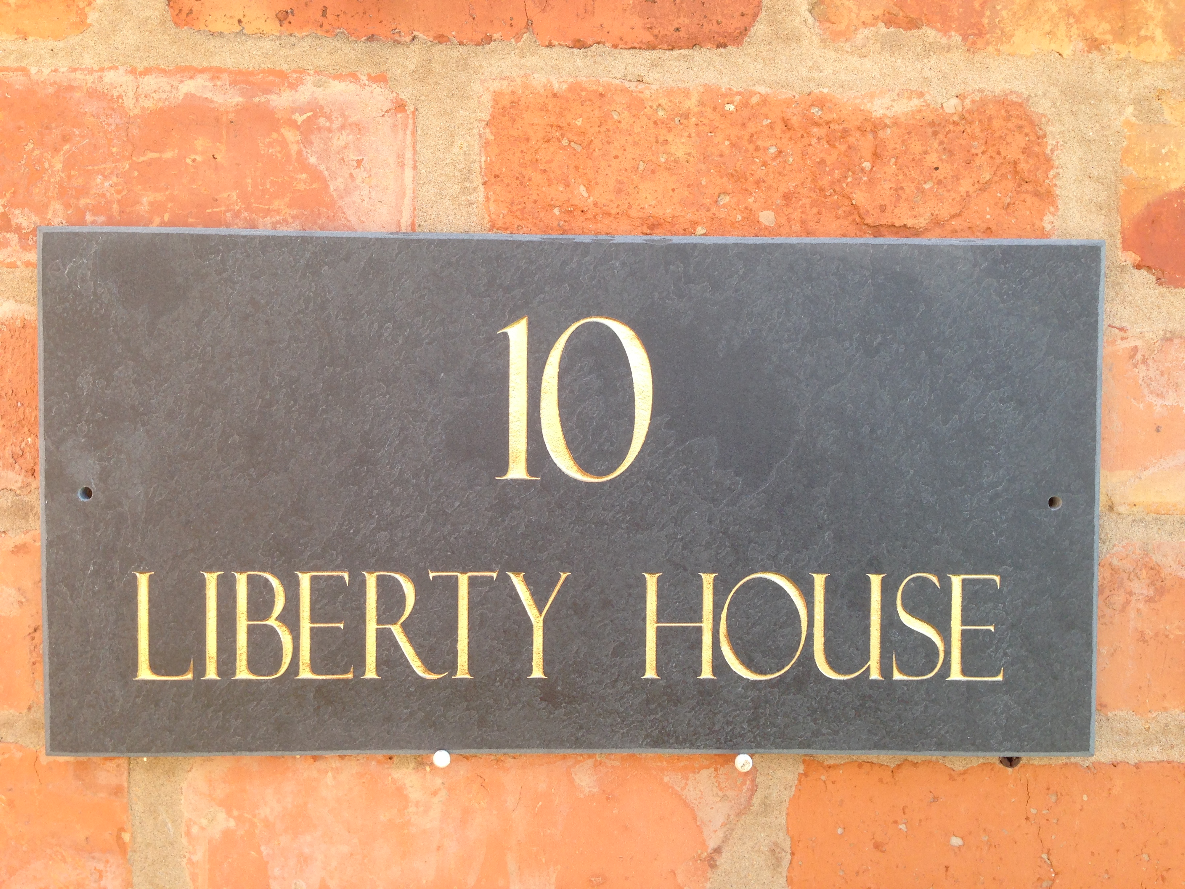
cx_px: 592
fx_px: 1130
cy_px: 444
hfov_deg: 55.4
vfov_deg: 42.9
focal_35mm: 33
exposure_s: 1/206
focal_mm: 4.12
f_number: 2.4
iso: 50
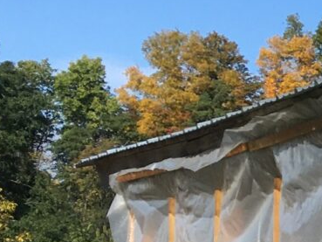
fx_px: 1498
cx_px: 818
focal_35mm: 161
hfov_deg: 10.3
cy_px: 353
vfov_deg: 9.0
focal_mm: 4.15
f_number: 2.2
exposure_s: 1/1479
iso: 25
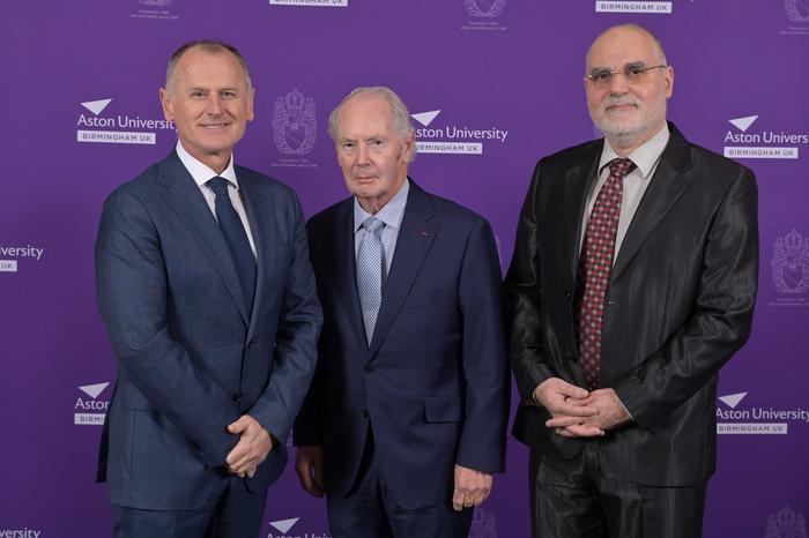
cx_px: 404
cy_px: 269
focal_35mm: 55
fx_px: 1235
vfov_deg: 24.6
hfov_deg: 36.3
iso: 250
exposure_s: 1/160
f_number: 10
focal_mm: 55
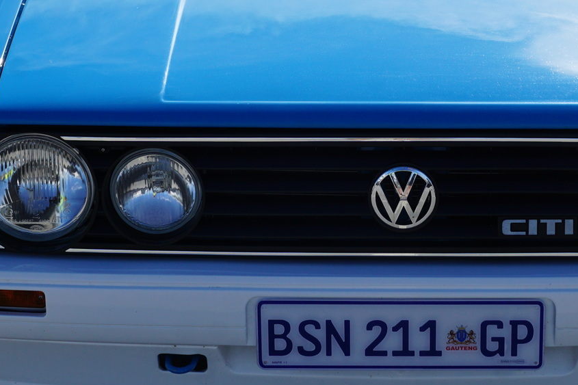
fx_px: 2042
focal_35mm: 127
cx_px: 378
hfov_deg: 16.1
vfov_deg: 10.7
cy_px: -26
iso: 100
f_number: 10
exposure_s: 1/160
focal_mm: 35
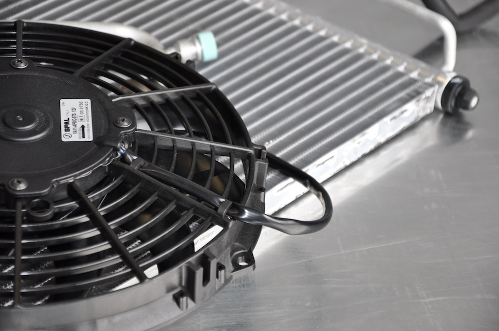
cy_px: 166
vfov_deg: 8.7
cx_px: 250
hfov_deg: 13.1
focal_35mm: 158
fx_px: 2180
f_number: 5.6
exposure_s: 1/125
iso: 640
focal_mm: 105
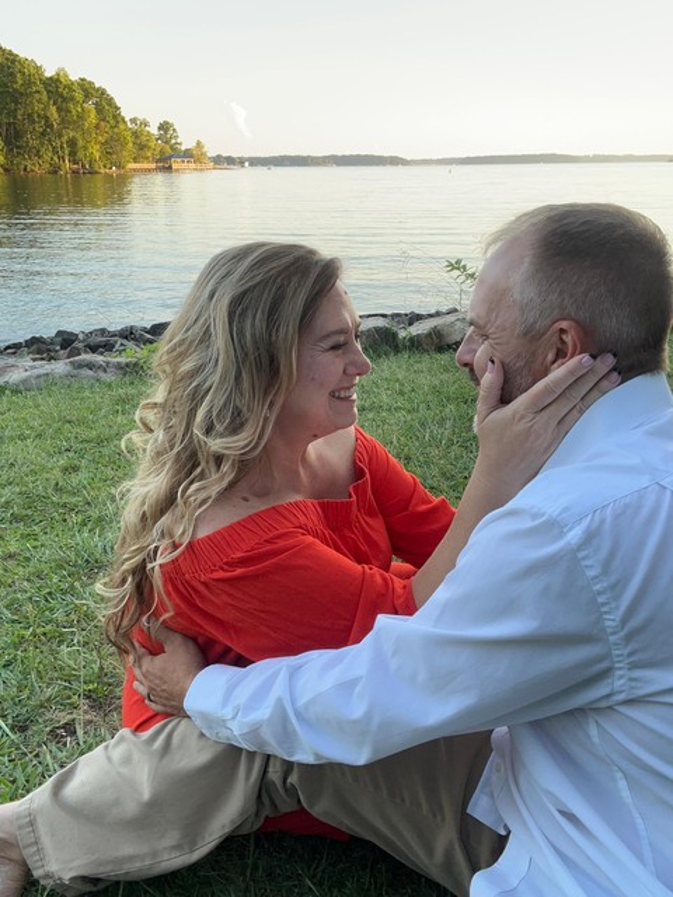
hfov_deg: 46.8
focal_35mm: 30
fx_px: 778
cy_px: 448
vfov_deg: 60.0
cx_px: 336
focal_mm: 2.69
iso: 64
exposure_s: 1/121
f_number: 1.9
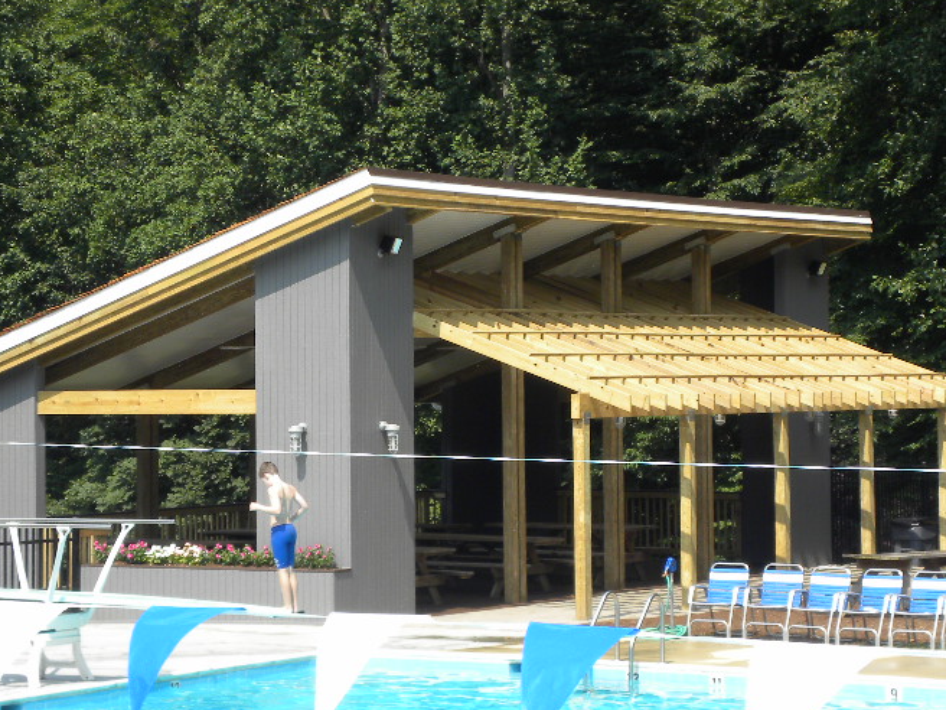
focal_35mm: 117
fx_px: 3197
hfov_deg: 16.8
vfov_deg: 12.7
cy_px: 348
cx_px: 438
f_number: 5.6
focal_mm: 13.4
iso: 64
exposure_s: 1/215
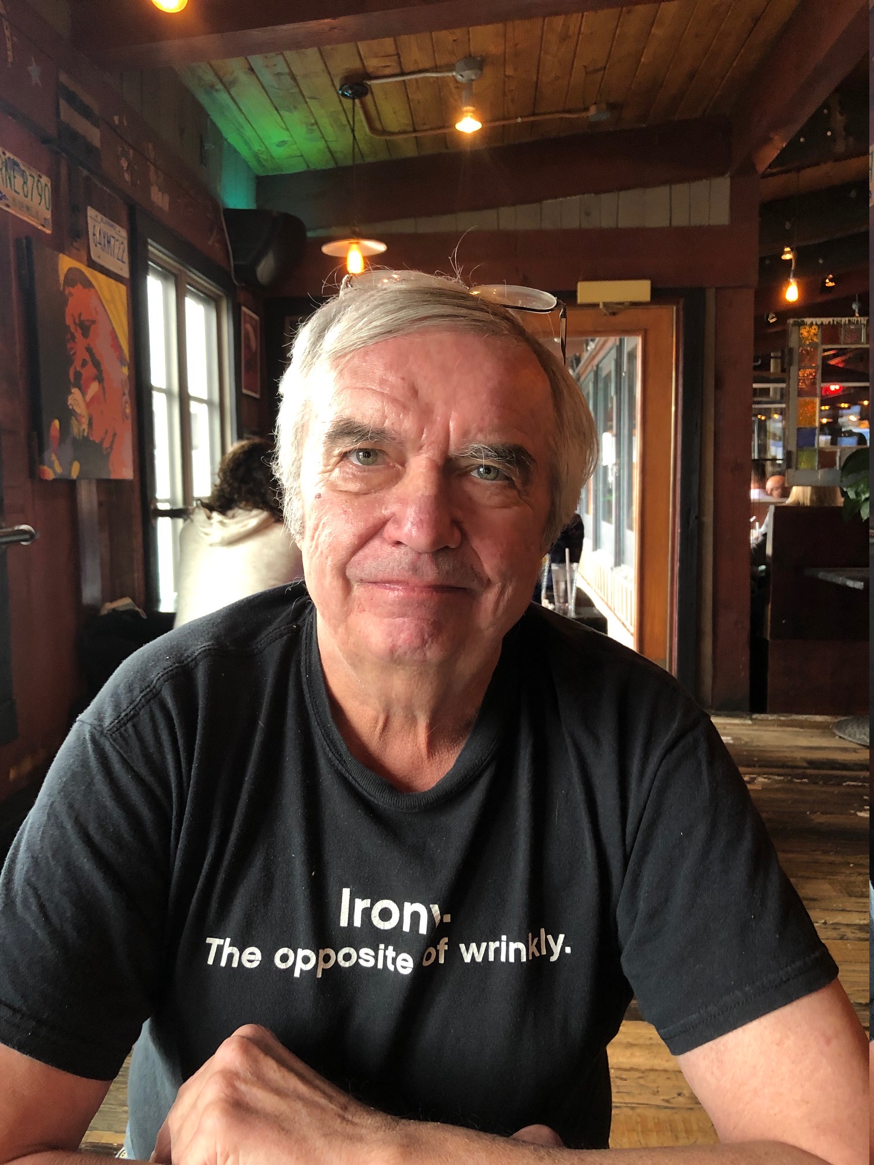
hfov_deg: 49.7
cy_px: 582
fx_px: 943
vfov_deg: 63.4
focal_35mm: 28
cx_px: 437
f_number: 1.8
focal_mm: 3.99
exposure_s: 1/15
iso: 50
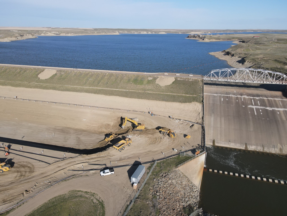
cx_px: 144
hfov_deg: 71.6
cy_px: 108
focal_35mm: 24
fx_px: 199
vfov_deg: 56.8
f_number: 2.8
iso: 100
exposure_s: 1/725
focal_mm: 4.5
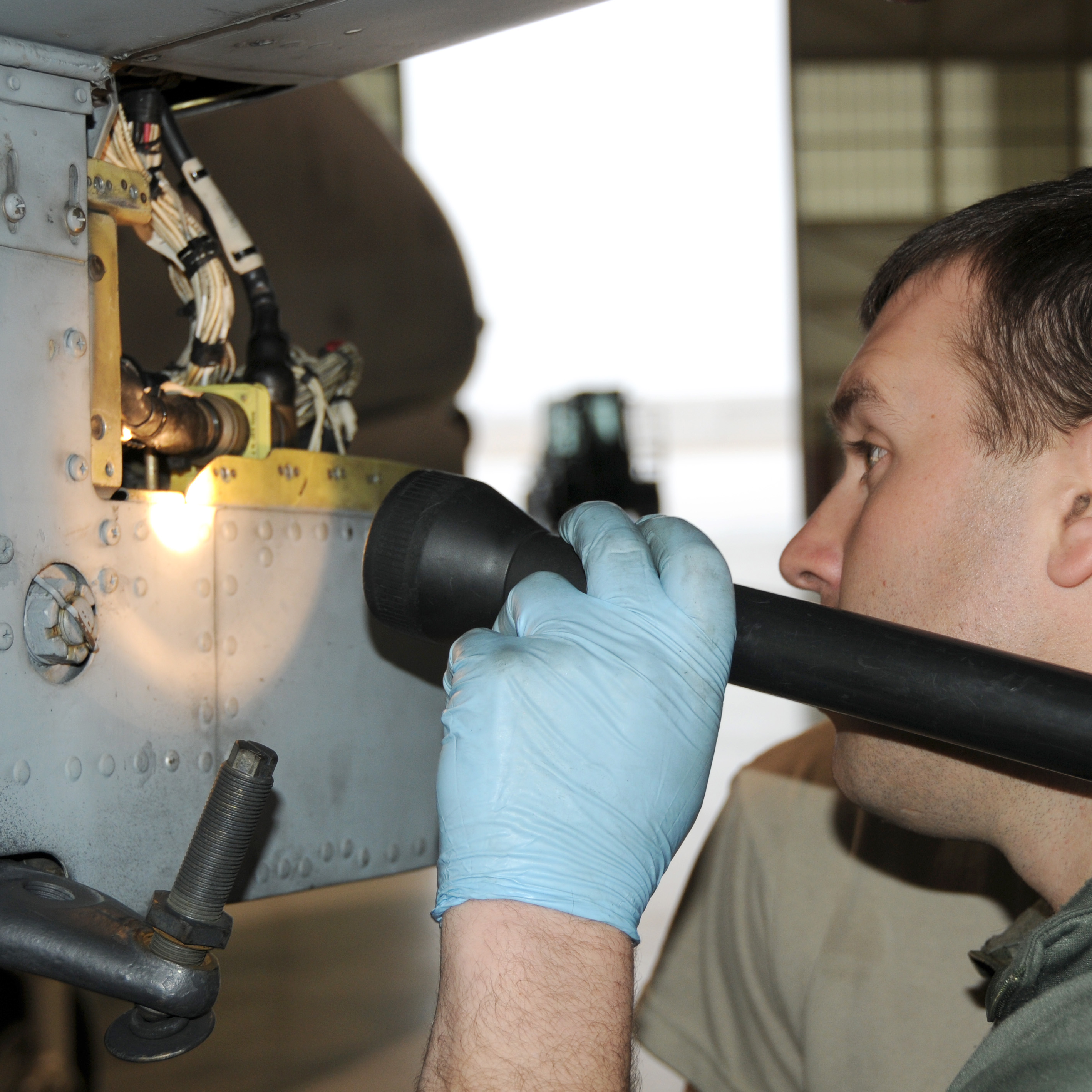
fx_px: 2748
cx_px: 670
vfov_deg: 22.5
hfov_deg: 22.4
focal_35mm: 77
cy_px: 545
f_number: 4.5
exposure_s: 1/80
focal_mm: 40
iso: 250
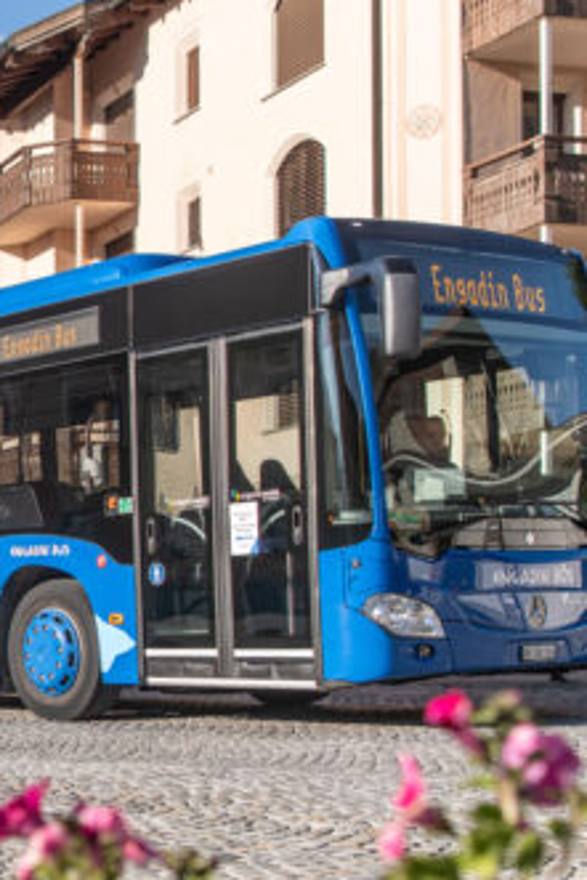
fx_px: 1857
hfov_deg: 16.6
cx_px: -247
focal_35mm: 76
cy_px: 562
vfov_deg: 26.5
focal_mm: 31
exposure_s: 1/2000
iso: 160
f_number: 3.5
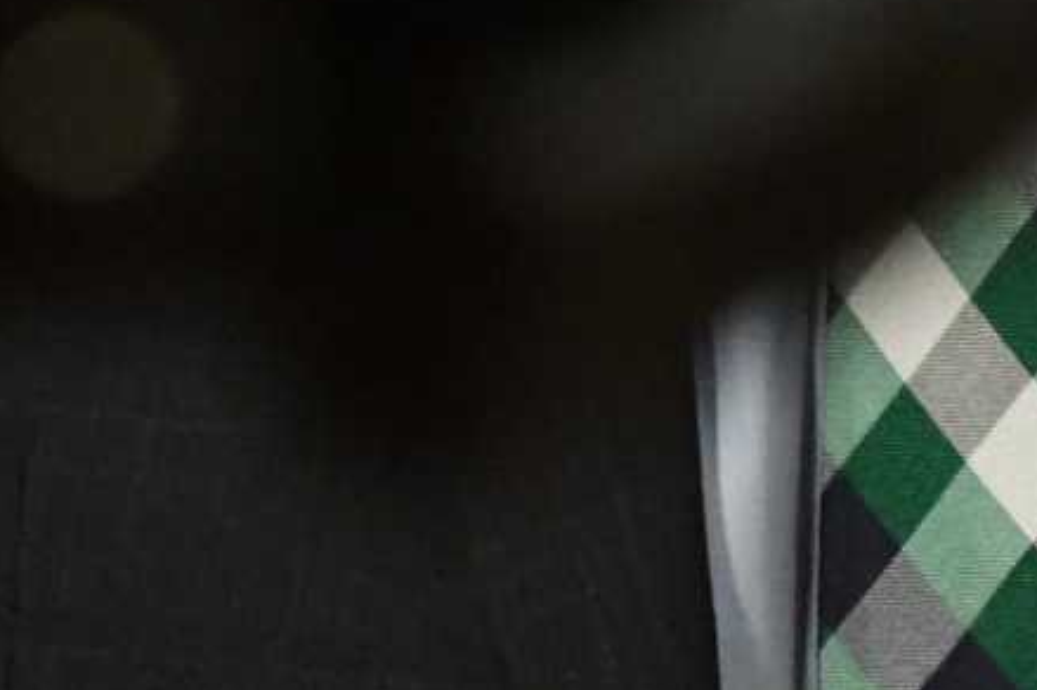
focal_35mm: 1015
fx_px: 29224
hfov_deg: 2.0
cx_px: 298
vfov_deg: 1.3
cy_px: -918
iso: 12800
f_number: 4.5
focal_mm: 145
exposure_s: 1/250
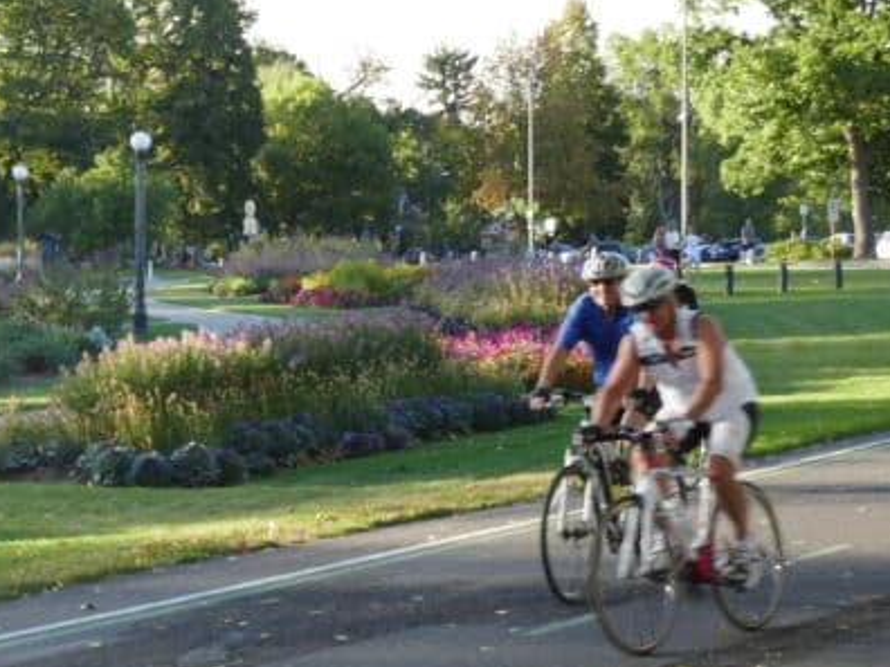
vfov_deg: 13.2
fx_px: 2880
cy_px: 462
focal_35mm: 112
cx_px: -171
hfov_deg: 16.8
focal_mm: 16.5
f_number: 3.9
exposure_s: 1/100
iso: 125
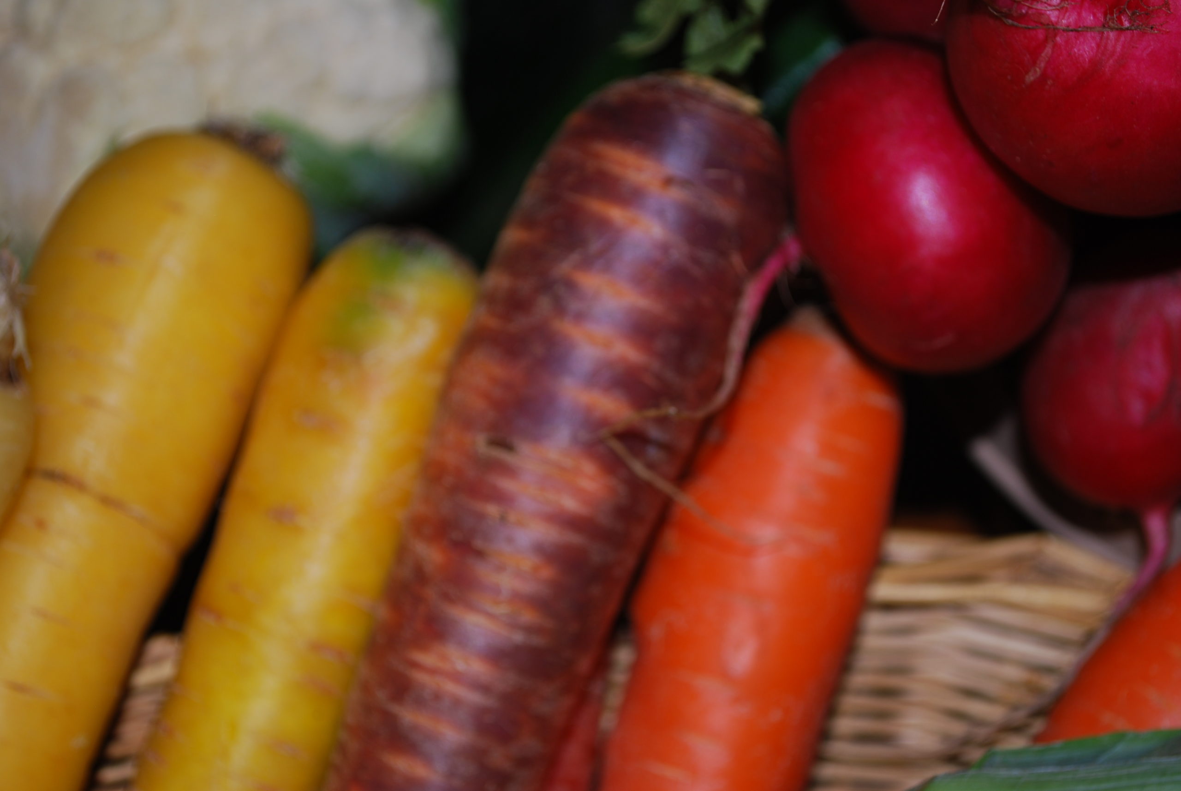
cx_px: 590
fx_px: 2168
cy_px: 396
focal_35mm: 66
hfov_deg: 30.5
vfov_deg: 20.7
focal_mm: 44
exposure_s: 1/125
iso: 100
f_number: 5.3
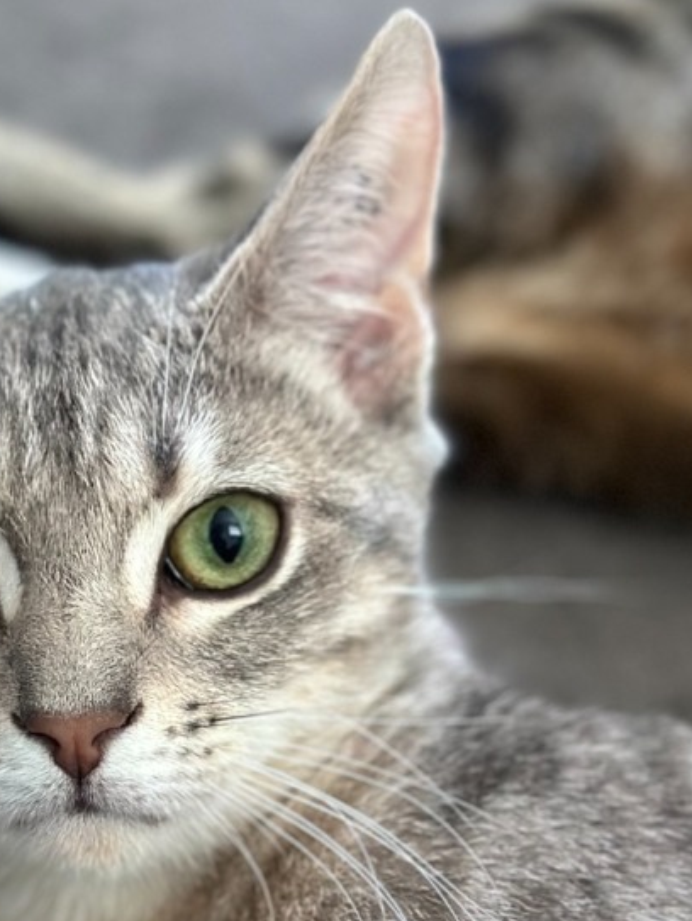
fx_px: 2822
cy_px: 950
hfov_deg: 13.9
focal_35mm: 106
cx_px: 86
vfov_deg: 18.0
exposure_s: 1/40
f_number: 1.78
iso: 640
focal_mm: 6.86
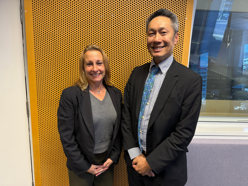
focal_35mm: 24
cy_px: 93
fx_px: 172
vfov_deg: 56.8
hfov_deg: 71.6
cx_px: 124
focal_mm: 6.76
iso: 250
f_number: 1.78
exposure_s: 1/50
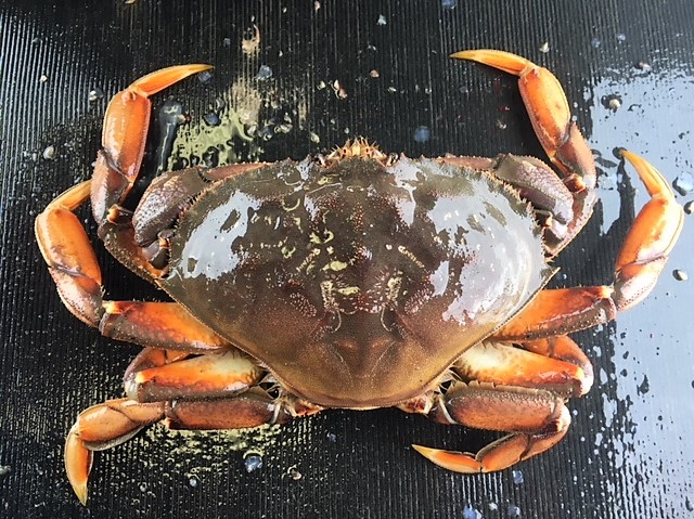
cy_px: 260
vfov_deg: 48.2
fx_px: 581
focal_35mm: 29
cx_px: 347
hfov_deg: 61.7
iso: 32
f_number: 2.2
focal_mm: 4.15
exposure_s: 1/30
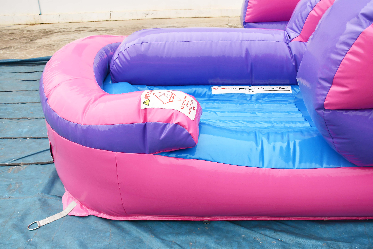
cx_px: 186
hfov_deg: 61.9
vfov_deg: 43.6
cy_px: 124
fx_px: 311
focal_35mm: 30
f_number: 5.6
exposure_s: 1/250
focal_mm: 20
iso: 400
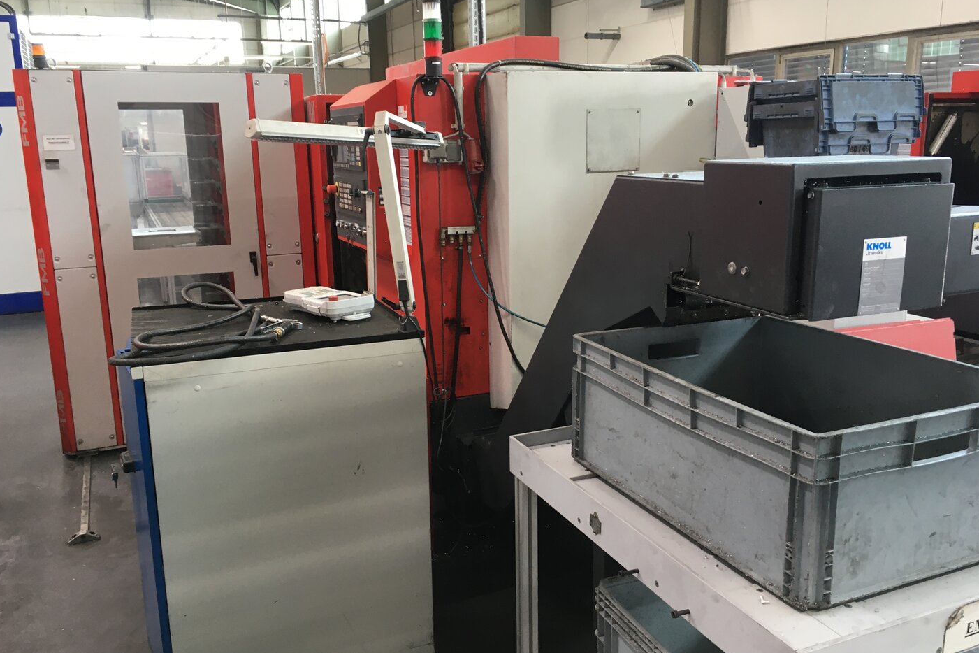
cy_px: 325
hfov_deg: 60.3
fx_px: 843
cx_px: 484
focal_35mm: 31
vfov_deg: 42.3
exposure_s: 1/33
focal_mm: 4.15
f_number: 2.2
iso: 80
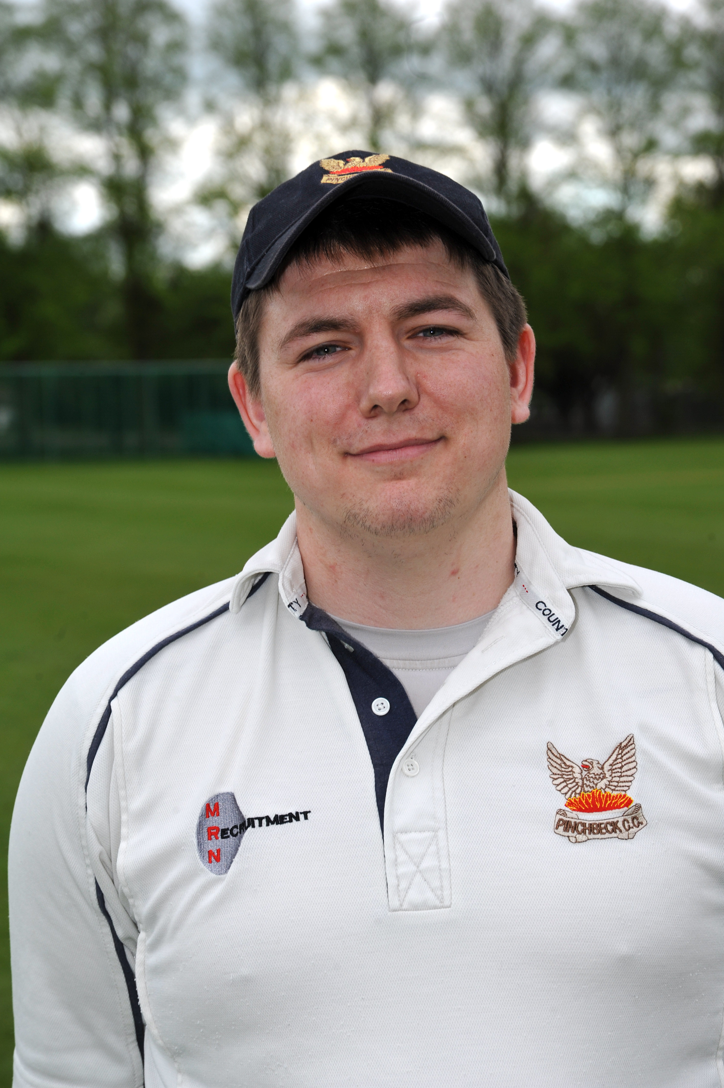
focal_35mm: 120
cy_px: 544
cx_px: 362
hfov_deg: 11.4
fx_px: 3624
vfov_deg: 17.1
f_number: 10
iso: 400
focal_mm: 120
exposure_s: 1/250
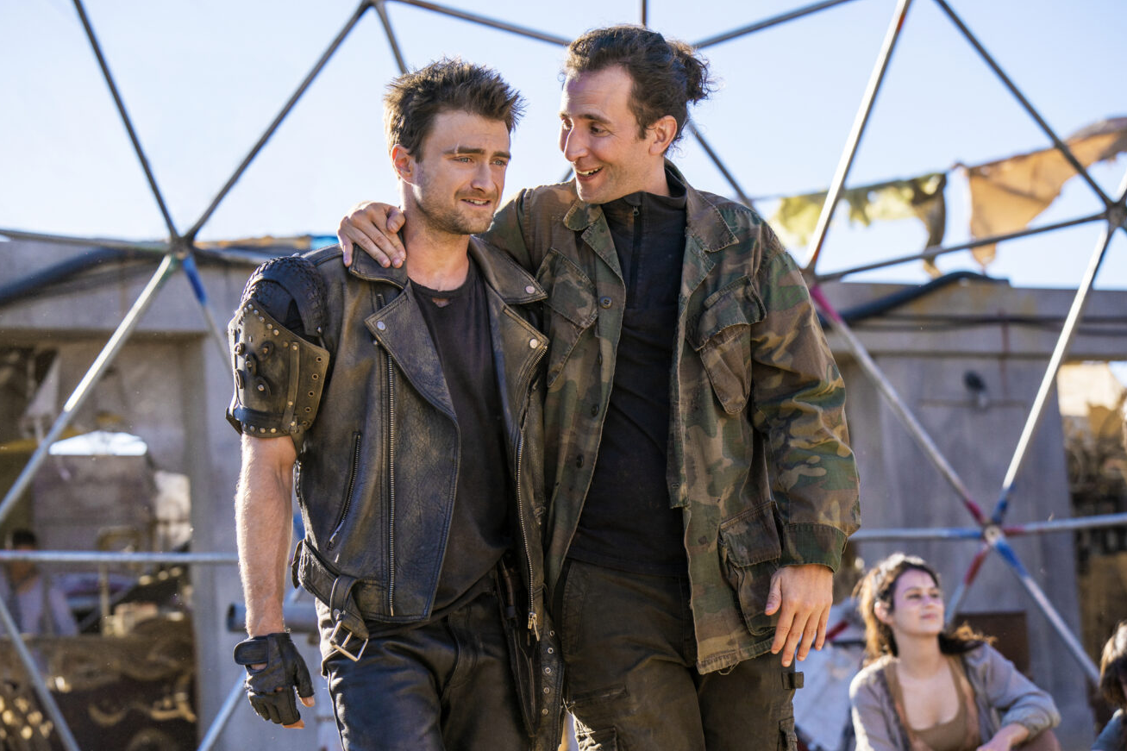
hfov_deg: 20.2
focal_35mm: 101
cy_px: 379
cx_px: 566
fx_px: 3161
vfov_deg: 13.5
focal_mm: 100
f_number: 4.5
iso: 400
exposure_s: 1/1600
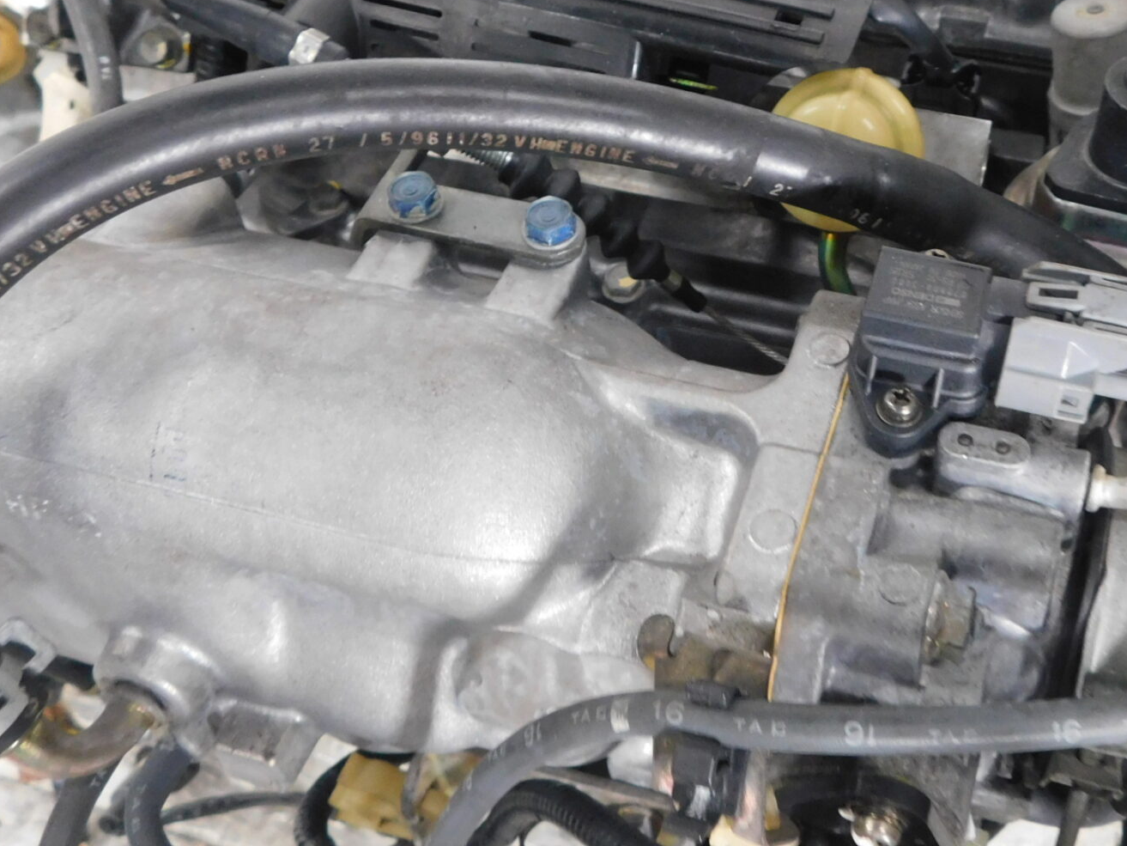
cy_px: 358
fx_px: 1270
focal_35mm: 39
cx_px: 747
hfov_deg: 47.1
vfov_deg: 36.7
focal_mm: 4.5
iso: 400
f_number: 3.1
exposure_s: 1/13
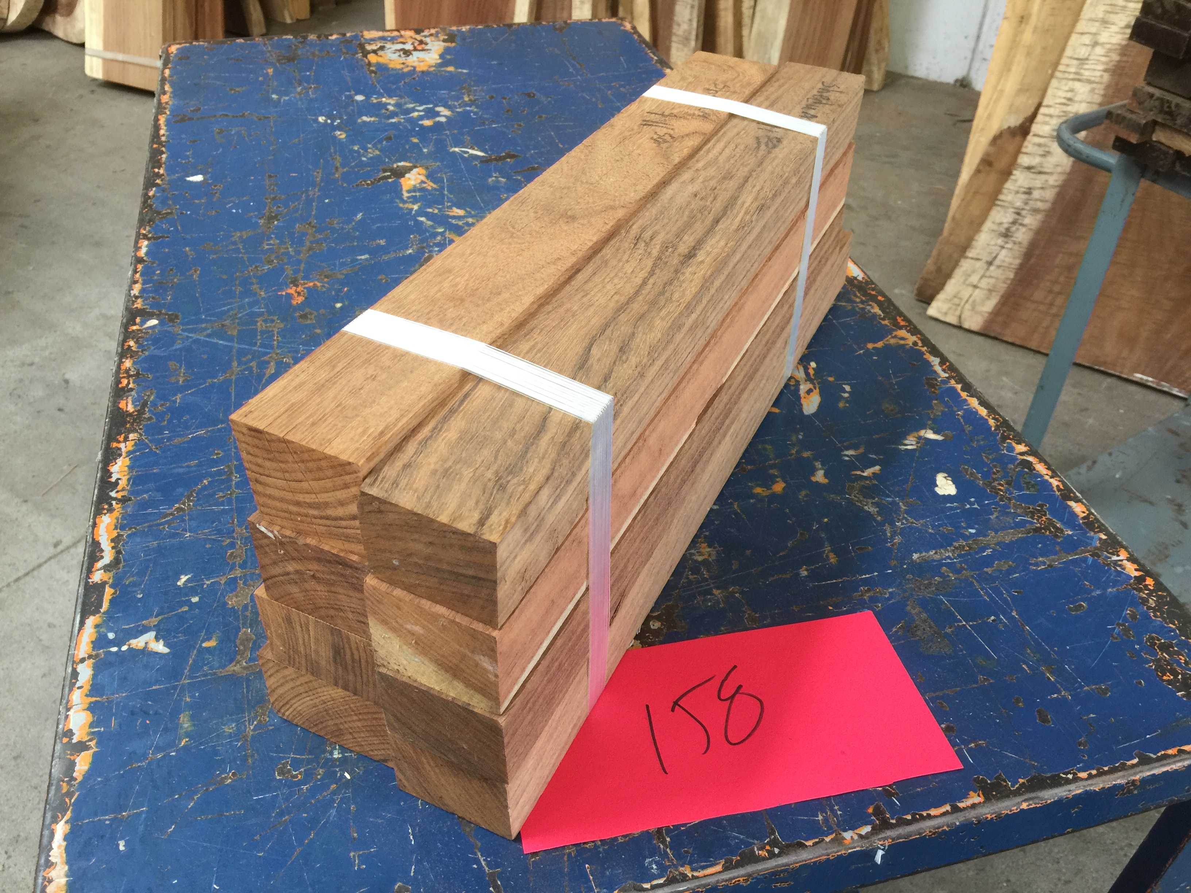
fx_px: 998
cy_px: 446
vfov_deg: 48.2
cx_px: 596
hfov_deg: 61.7
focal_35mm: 29
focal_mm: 4.15
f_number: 2.2
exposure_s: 1/15
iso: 50
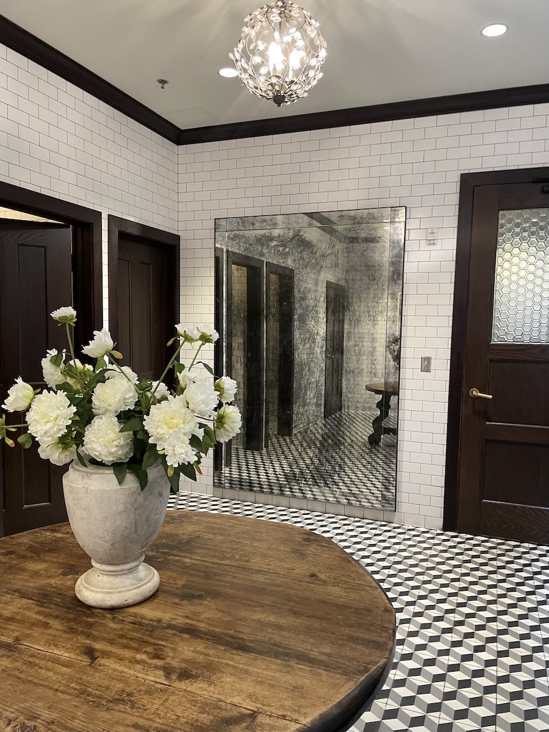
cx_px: 274
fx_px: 550
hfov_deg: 53.1
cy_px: 366
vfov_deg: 67.3
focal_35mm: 26
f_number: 1.6
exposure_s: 1/60
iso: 250
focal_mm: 4.2
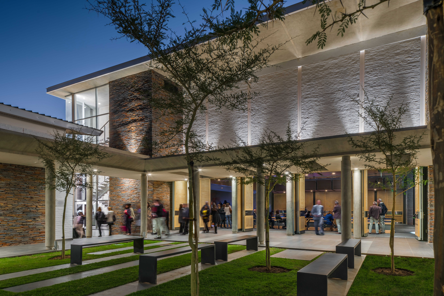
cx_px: 222
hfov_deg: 73.7
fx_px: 296
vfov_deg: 53.2
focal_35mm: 24
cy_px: 148
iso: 100
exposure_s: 1/1.67
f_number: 11
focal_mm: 24
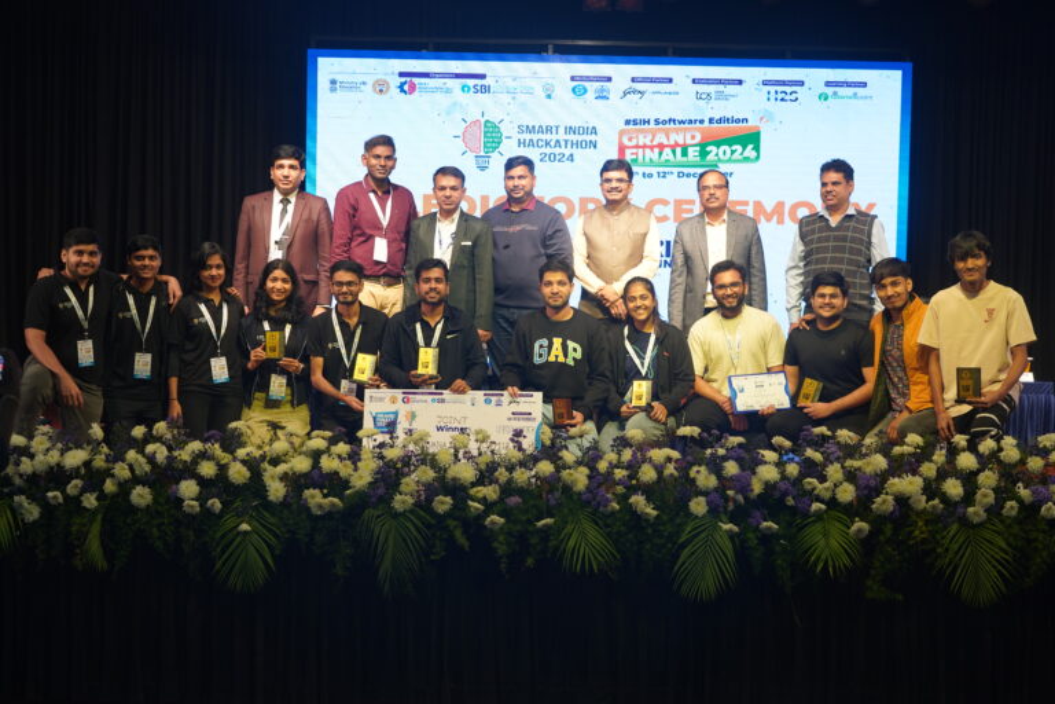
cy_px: 352
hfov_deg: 39.6
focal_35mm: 50
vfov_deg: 27.0
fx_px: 1465
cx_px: 528
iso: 640
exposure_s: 1/160
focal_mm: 50
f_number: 4
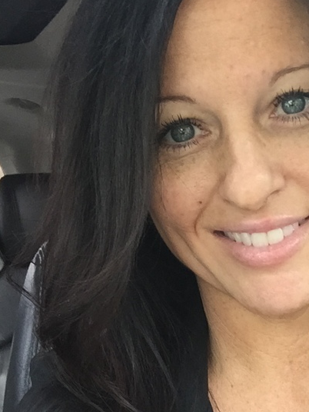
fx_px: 643
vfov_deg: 35.5
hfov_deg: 26.3
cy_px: 229
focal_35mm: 54
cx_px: 264
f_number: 2.2
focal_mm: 2.65
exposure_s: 1/40
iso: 40
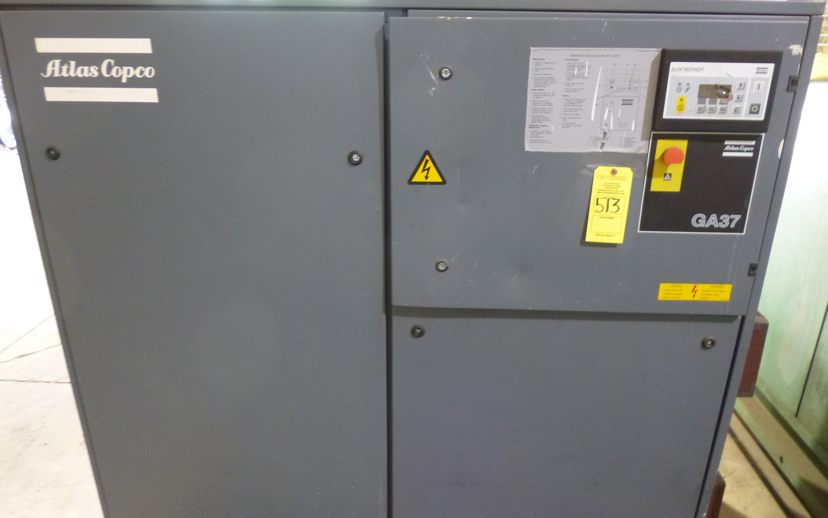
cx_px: 414
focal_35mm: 27
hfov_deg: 68.4
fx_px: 609
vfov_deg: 45.9
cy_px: 301
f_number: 3.1
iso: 400
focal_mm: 4.5
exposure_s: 1/5
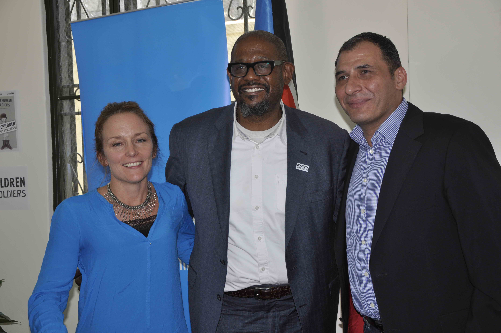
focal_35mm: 52
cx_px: 250
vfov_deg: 25.7
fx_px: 730
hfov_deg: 37.9
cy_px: 166
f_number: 4.5
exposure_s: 1/60
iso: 400
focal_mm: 35
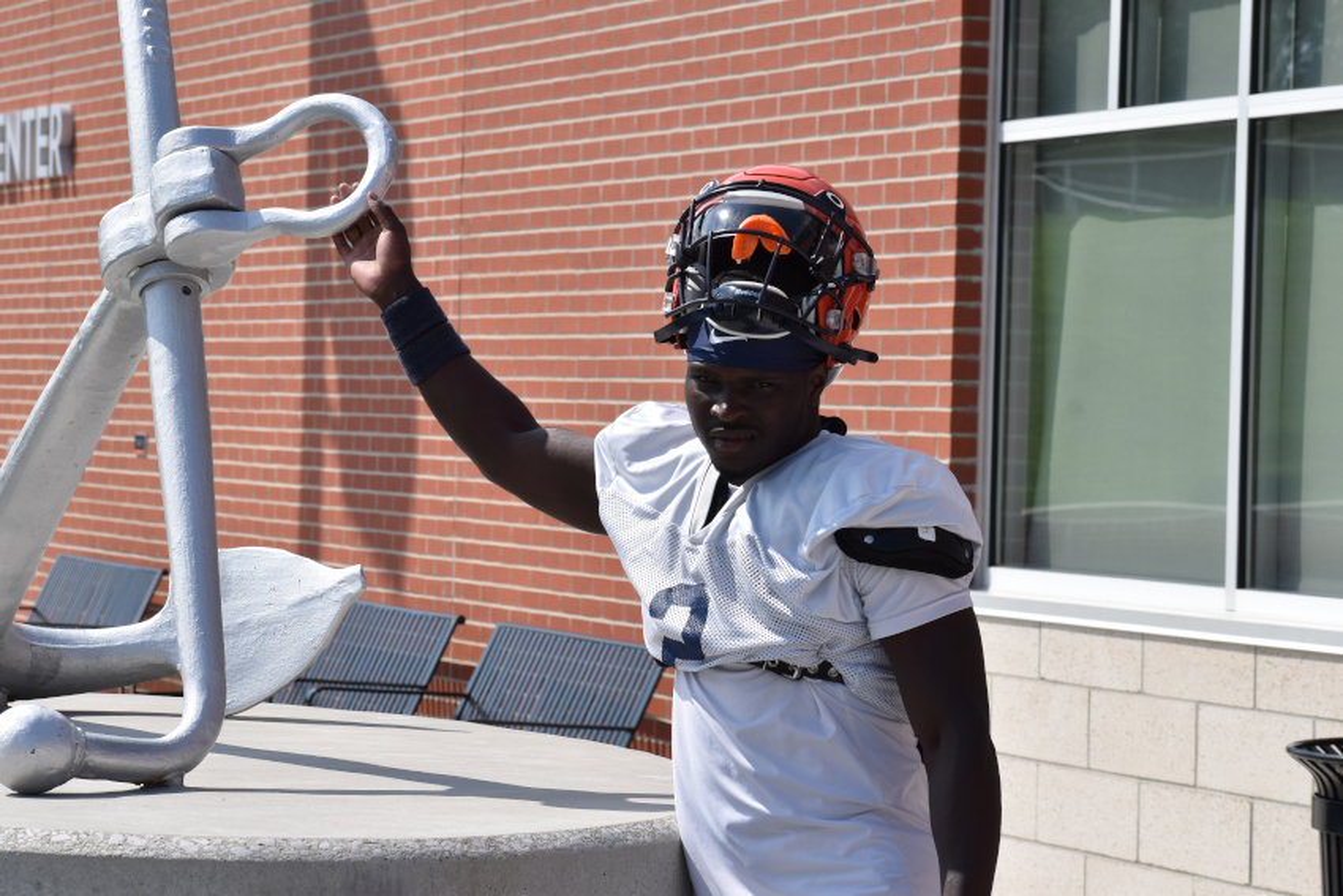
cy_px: 448
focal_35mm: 142
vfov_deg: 9.6
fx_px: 5317
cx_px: 672
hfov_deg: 14.4
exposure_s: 1/800
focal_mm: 95
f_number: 13
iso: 400
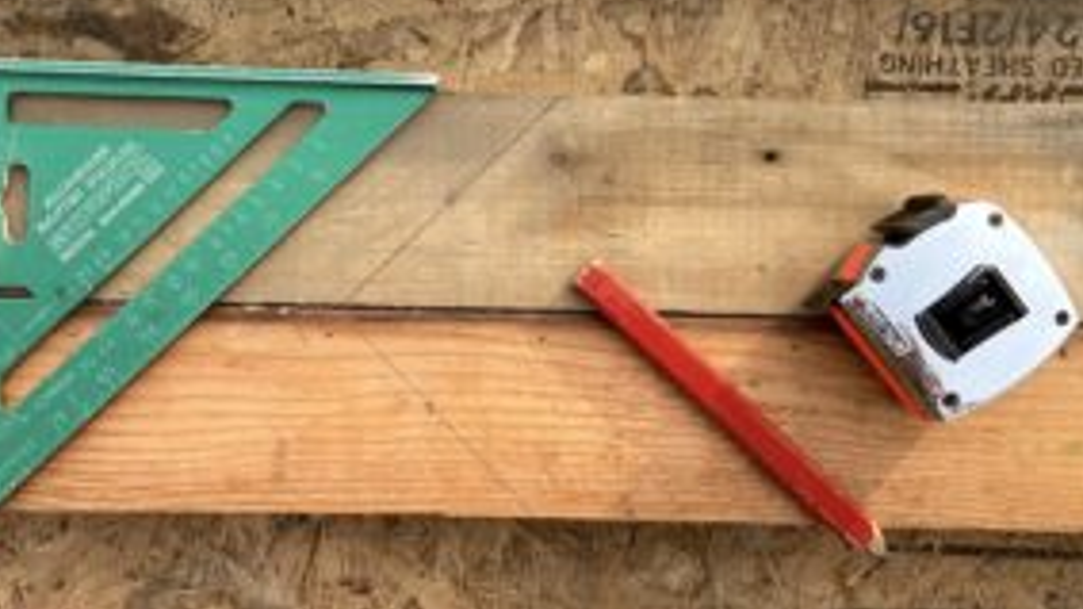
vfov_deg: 29.7
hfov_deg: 50.1
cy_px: 268
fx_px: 1148
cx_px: 425
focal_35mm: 40
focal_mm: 4.25
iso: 32
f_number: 1.8
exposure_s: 1/350
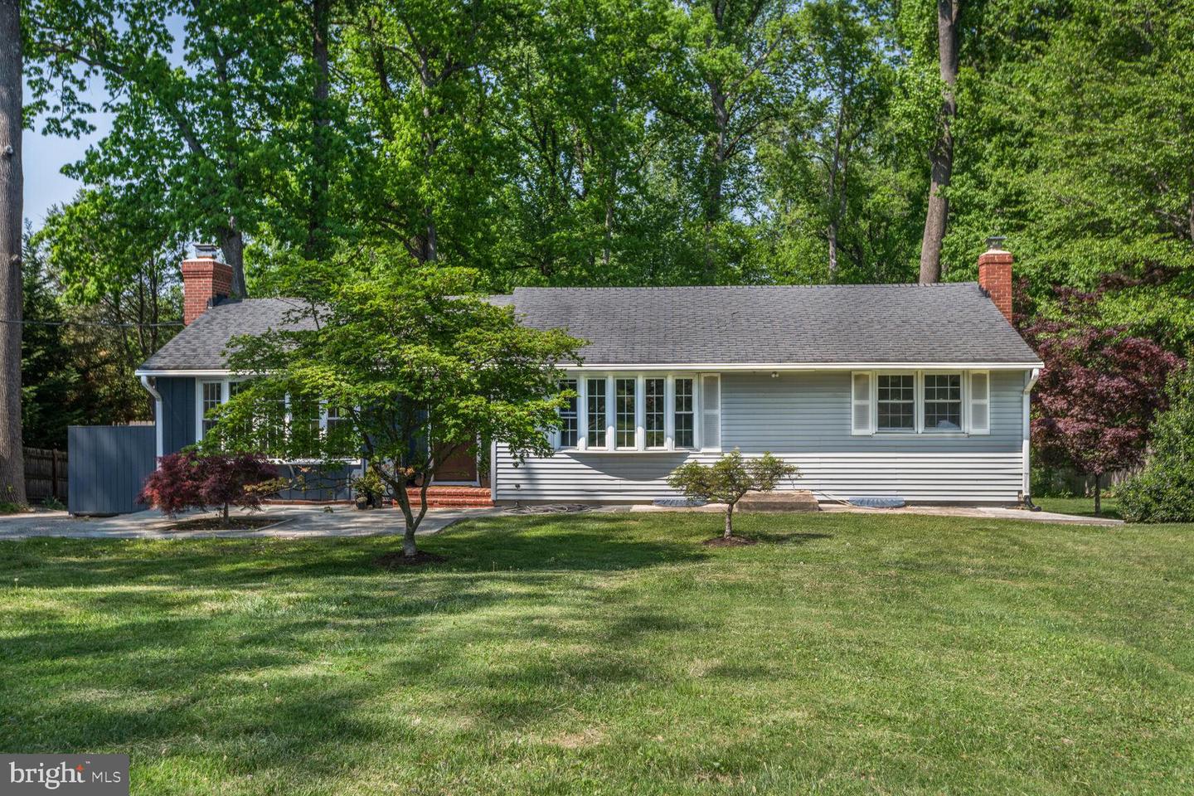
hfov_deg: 54.4
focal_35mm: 35
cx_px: 597
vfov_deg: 37.9
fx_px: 1161
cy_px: 398
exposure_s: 1/500
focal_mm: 35
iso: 200
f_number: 8
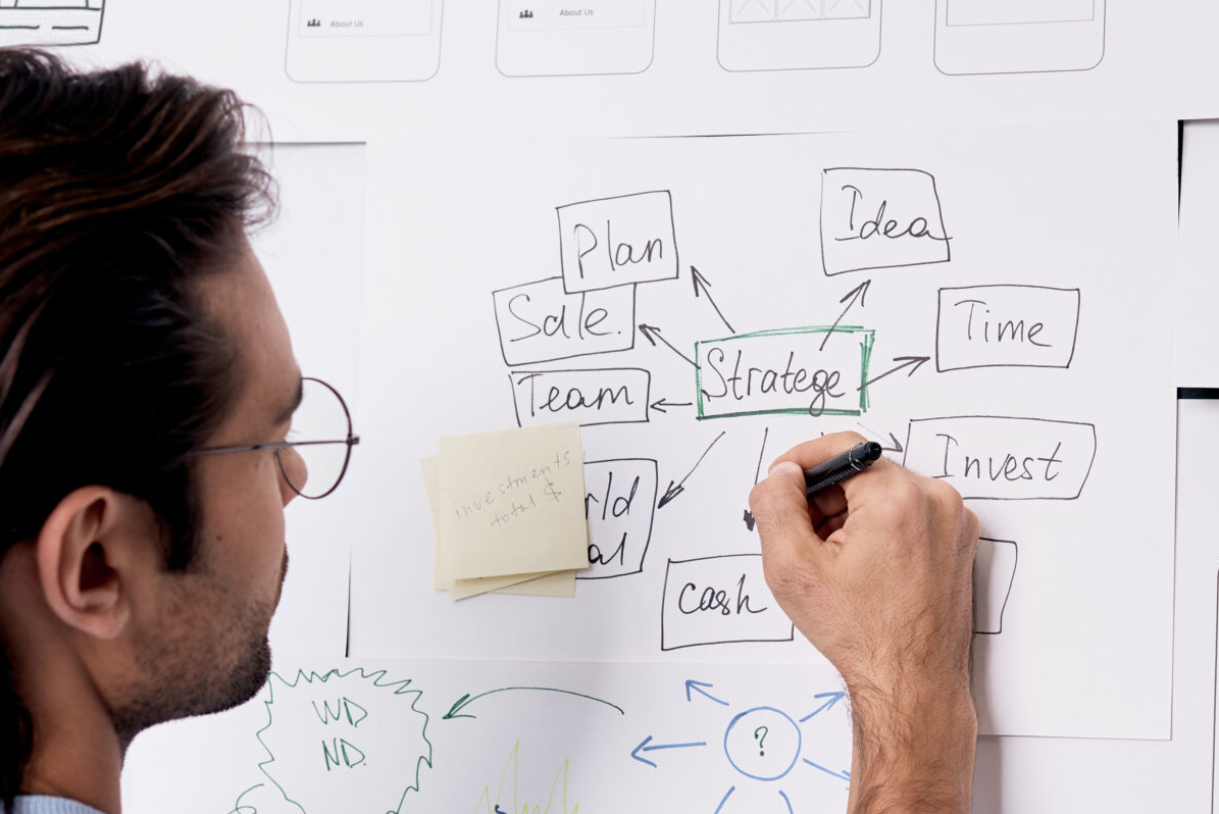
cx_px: 826
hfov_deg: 26.8
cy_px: 537
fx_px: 2541
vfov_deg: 18.2
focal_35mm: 75
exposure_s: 1/100
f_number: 4.5
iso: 100
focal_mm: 35
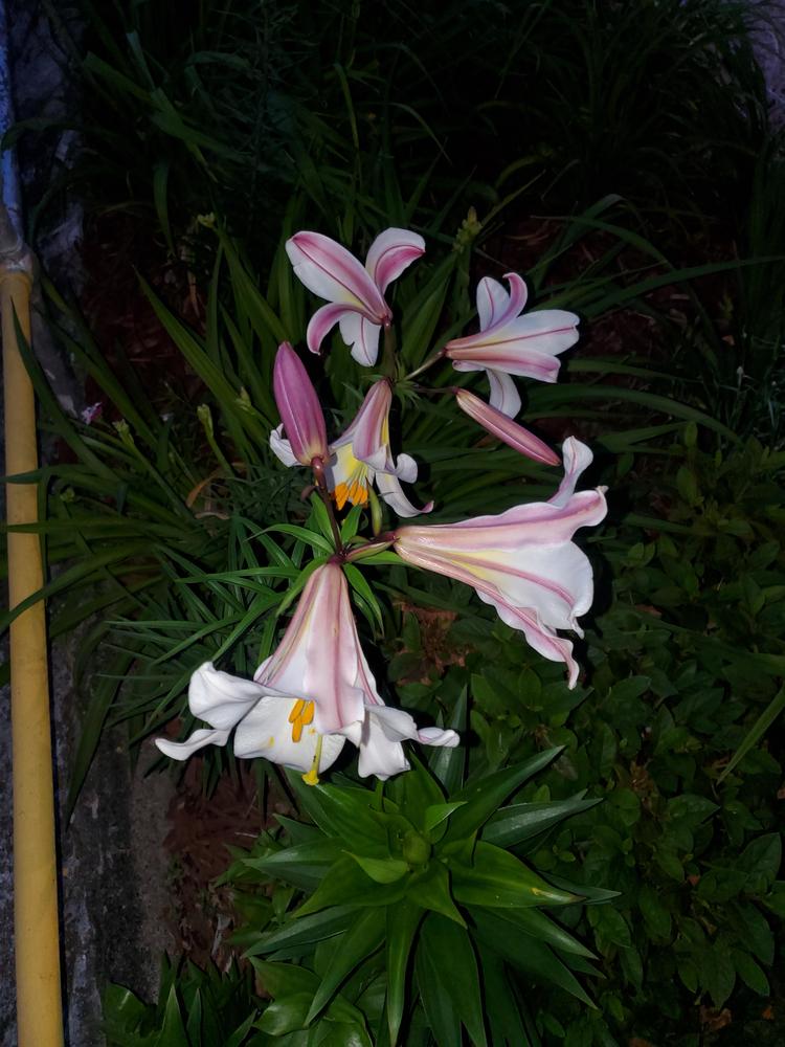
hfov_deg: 53.1
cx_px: 392
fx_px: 786
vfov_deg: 67.3
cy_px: 524
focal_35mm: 26
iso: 125
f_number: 1.5
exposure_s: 1/17
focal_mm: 4.3
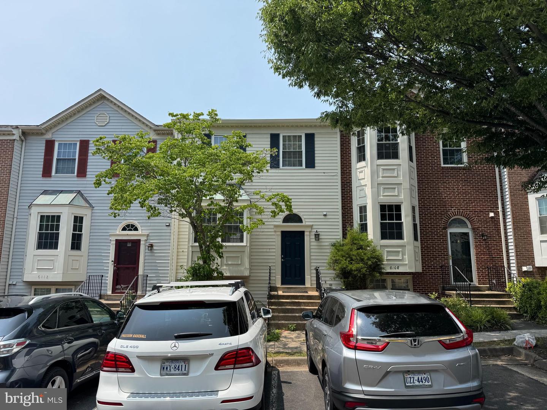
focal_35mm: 24
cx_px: 274
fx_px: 379
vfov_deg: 56.8
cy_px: 205
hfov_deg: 71.6
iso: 80
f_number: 1.78
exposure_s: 1/3247
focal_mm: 6.76
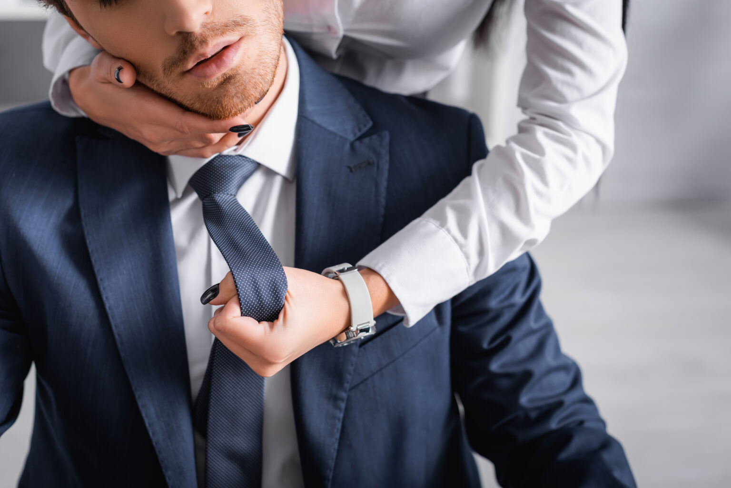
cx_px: 366
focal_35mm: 50
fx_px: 1016
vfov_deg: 27.0
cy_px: 244
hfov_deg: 39.6
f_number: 4
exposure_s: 1/200
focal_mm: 50
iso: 100
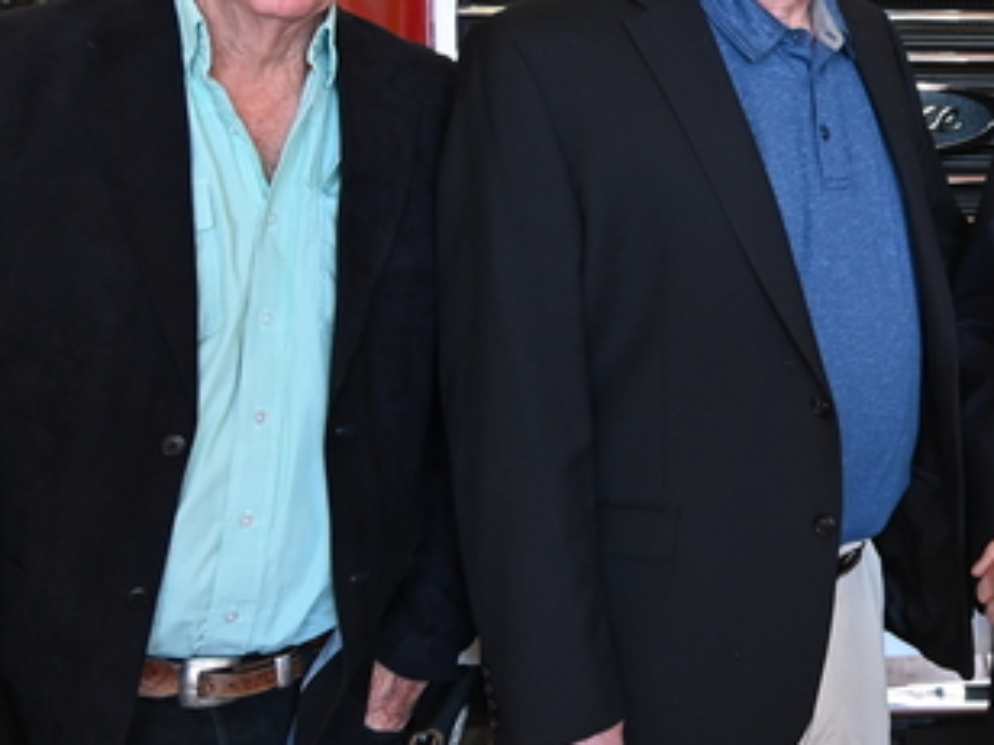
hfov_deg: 25.9
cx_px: 1113
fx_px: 1981
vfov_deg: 21.0
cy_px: 106
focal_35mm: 69
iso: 1400
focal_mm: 27
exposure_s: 1/125
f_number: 4
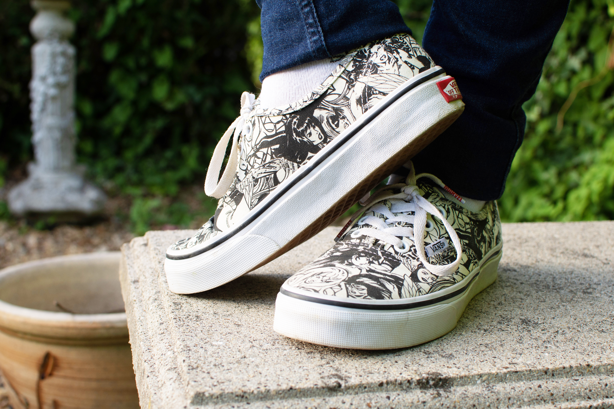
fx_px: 895
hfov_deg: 37.9
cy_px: 204
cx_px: 307
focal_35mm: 52
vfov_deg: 25.8
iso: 280
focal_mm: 35
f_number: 5.6
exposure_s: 1/125
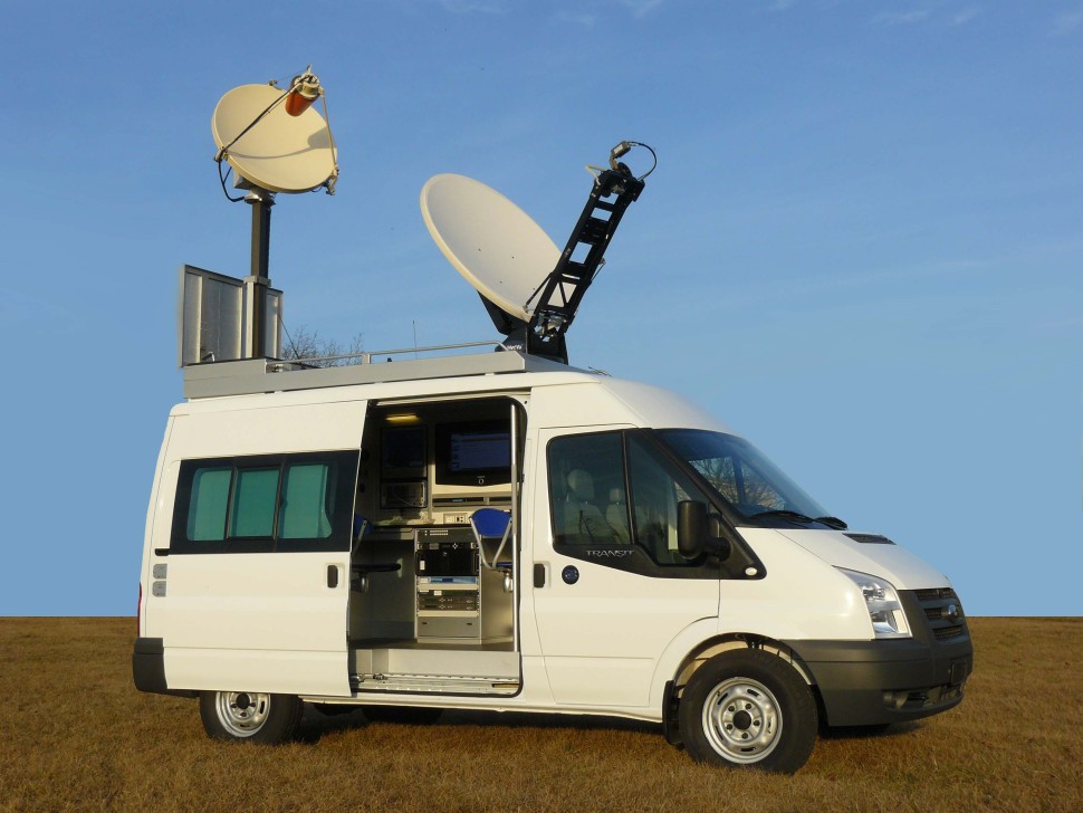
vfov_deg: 31.5
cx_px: 542
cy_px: 406
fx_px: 1440
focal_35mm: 46
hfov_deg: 41.2
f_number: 5.6
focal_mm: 7.6
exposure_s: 1/320
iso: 100
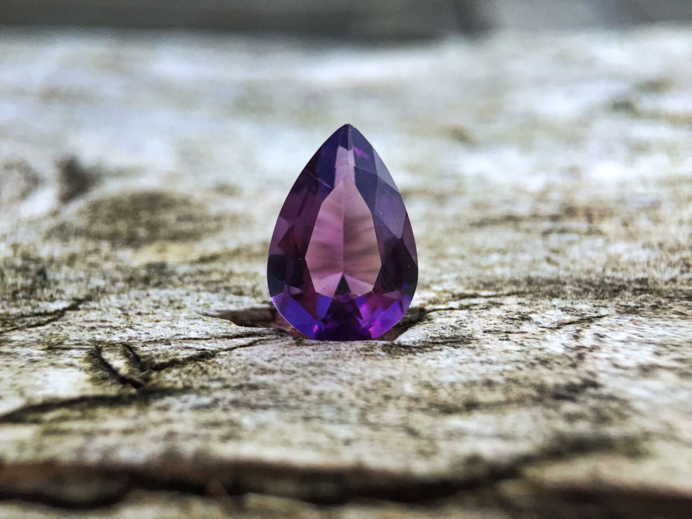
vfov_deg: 48.2
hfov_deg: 61.7
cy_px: 260
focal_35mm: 29
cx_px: 346
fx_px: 580
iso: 125
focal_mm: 4.15
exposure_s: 1/1582
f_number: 2.2
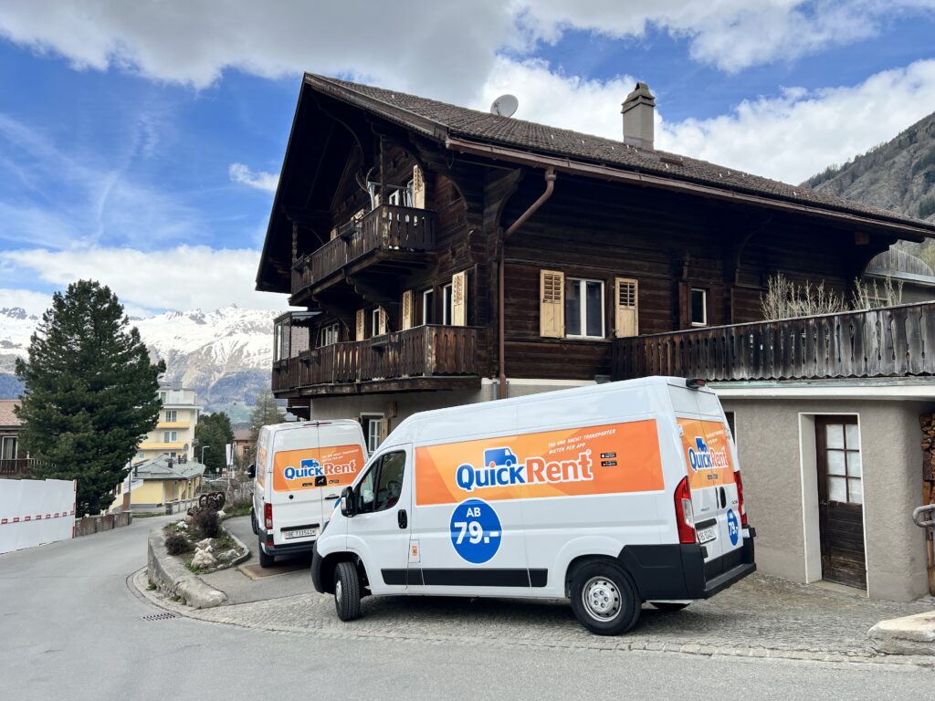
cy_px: 350
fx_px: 702
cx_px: 468
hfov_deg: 67.3
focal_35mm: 26
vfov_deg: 53.1
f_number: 1.5
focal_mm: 5.7
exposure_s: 1/2632
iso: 50
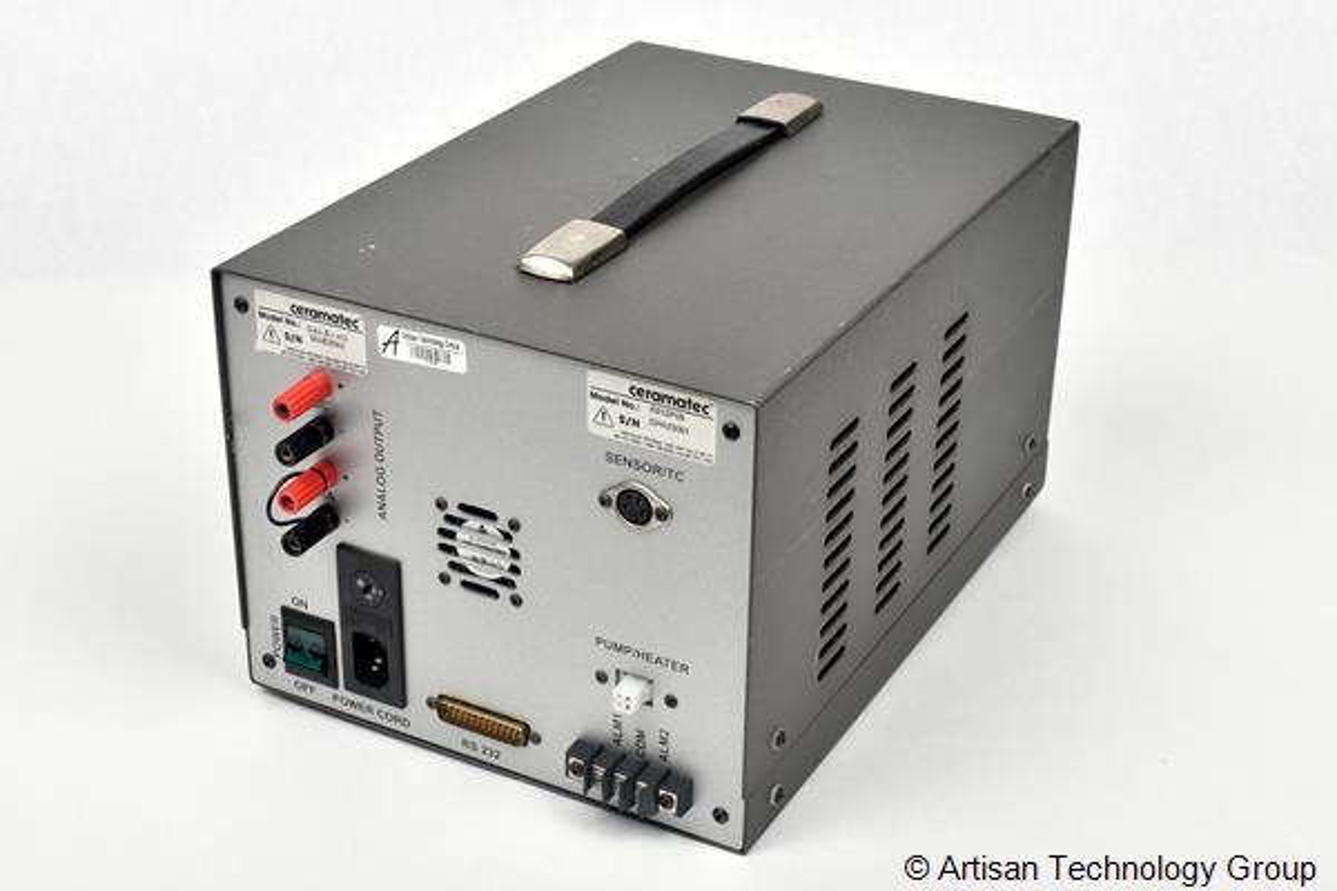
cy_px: 446
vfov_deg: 33.0
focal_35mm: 40
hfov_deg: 47.9
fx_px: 1504
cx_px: 668
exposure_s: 1/200
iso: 100
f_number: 10
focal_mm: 27
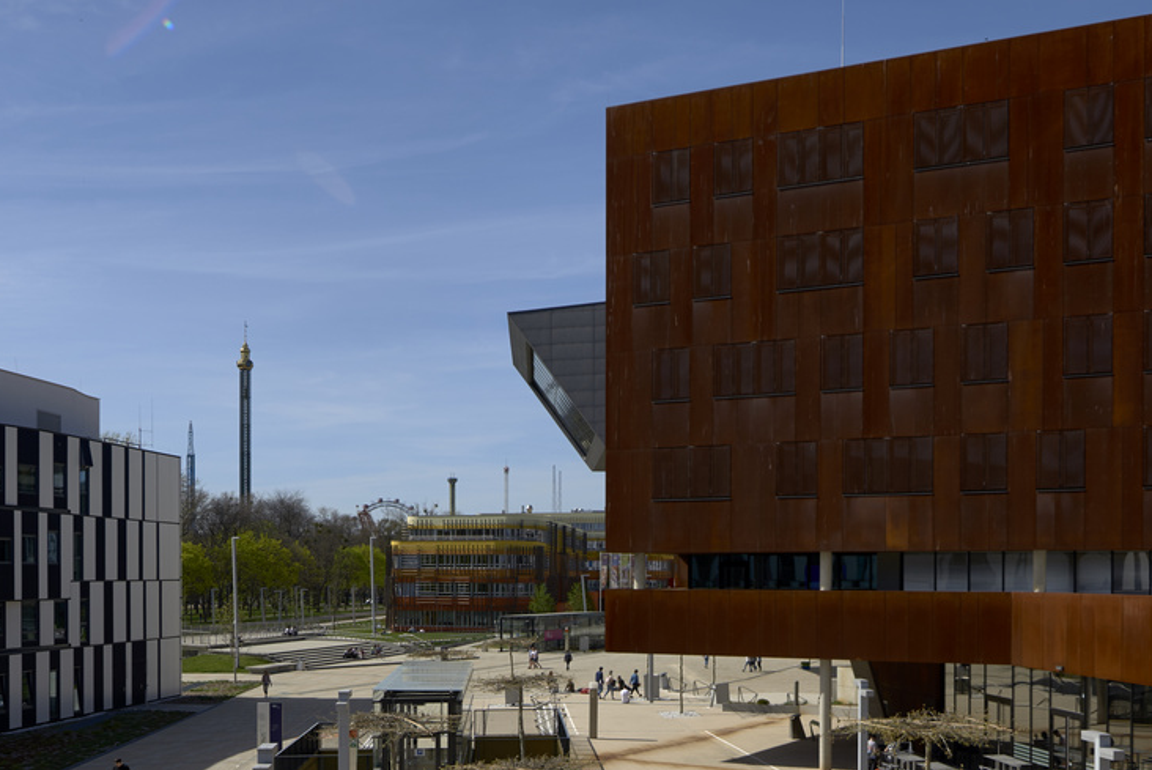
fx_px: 1345
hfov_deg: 45.6
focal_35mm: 42
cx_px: 773
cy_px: 849
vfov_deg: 28.9
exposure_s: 1/500
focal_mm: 19
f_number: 5.6
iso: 100
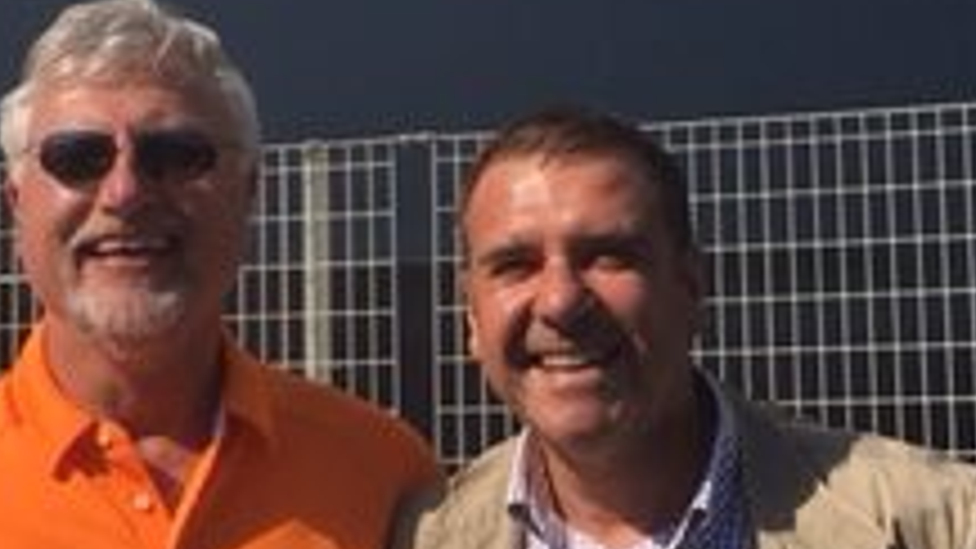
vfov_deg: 13.0
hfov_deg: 22.9
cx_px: 364
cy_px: 220
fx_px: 2407
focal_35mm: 93
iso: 25
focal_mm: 4.15
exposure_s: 1/1876
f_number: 2.2
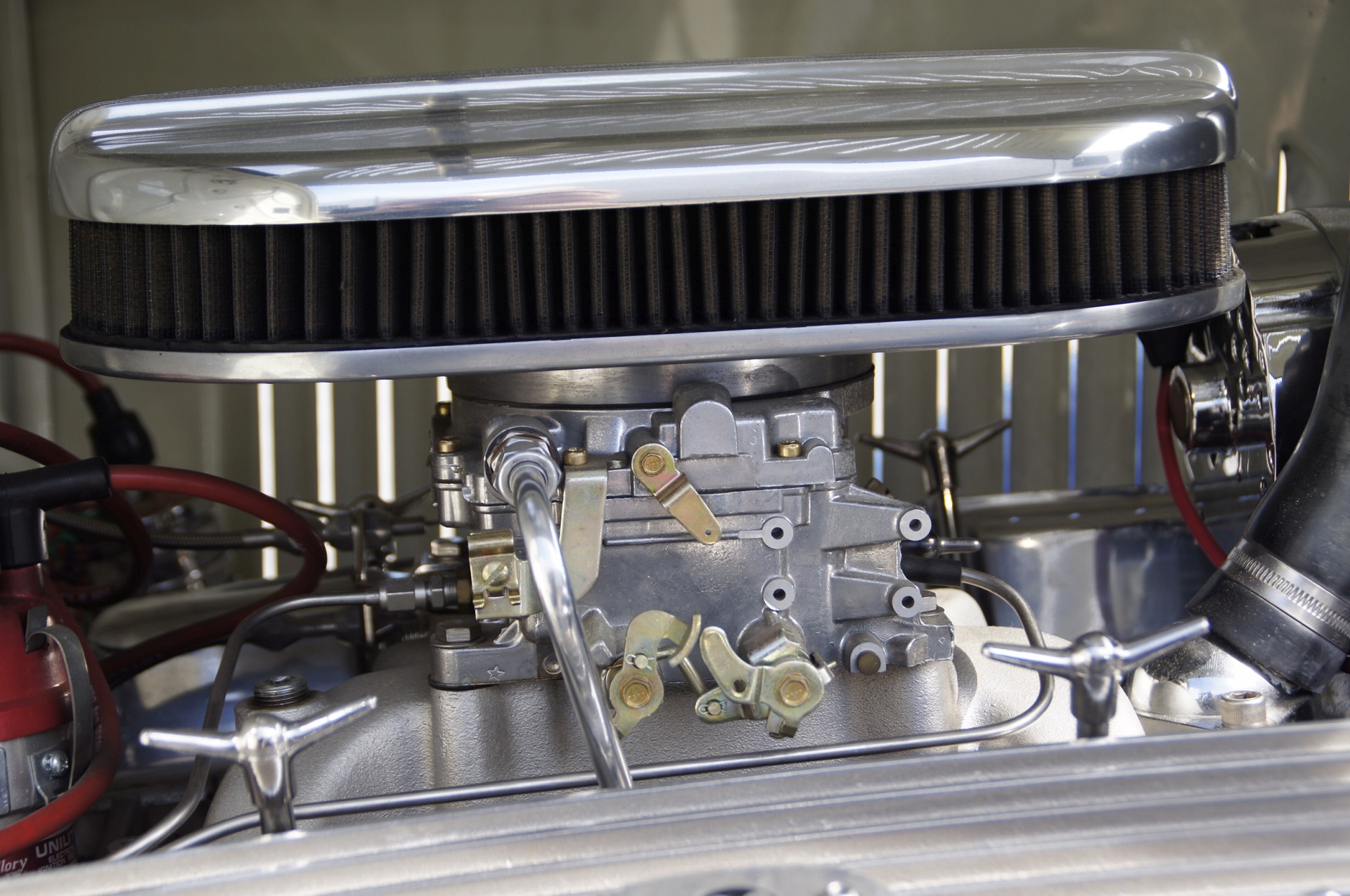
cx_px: 675
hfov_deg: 24.7
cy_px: 448
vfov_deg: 16.5
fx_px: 3089
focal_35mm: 82
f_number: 5.6
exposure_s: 1/100
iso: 100
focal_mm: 55
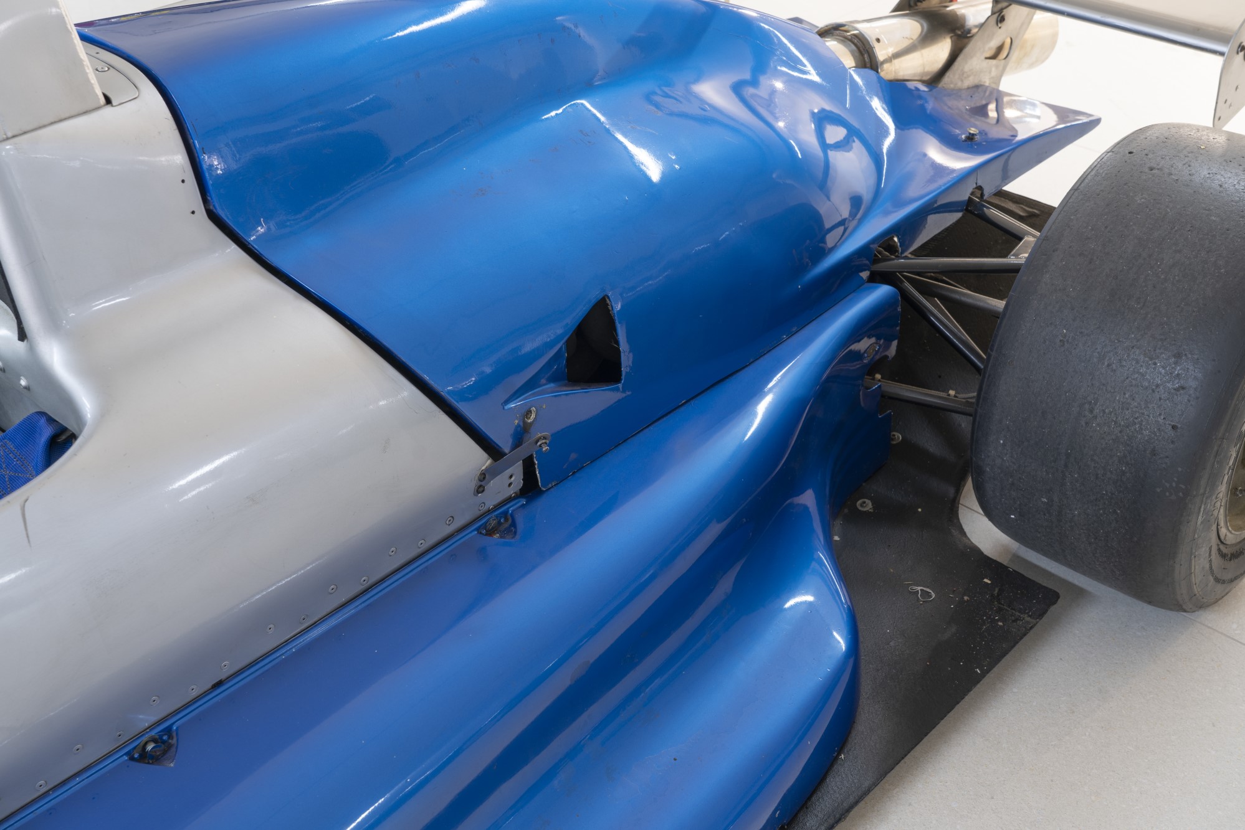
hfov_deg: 49.5
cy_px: 415
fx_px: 1349
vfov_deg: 34.2
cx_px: 622
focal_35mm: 39
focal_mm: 39
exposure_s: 3.2
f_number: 8
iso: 100
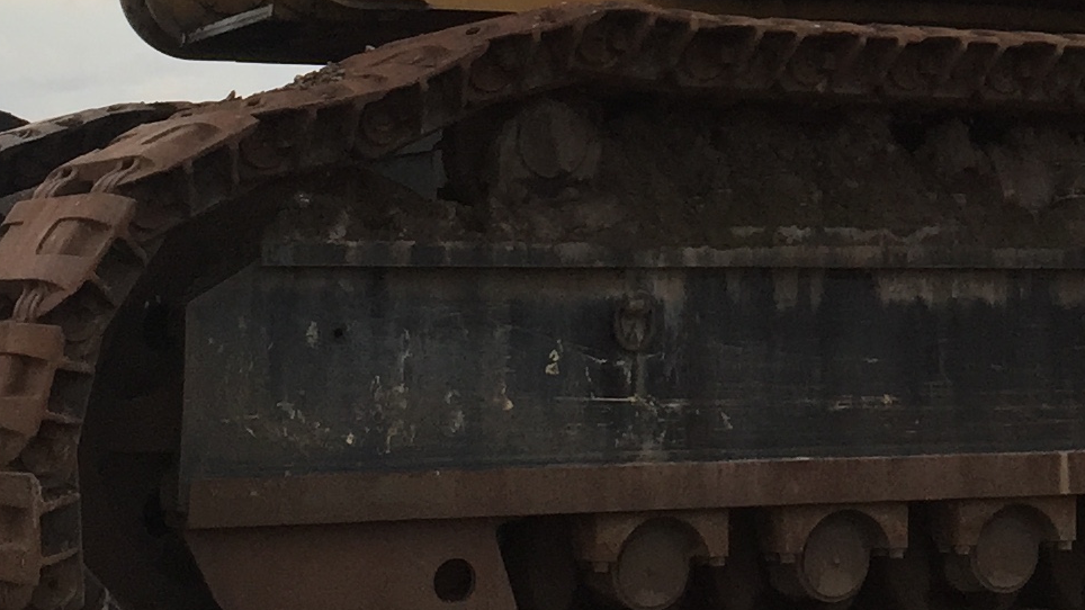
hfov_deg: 19.6
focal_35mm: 107
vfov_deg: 10.9
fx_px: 3078
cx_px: 978
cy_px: -267
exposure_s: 1/746
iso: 32
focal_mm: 4.15
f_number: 2.2
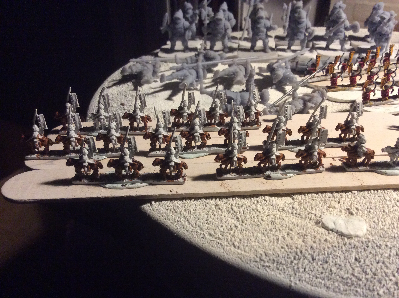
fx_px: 368
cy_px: 149
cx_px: 200
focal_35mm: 32
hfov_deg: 56.9
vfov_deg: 44.1
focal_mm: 3.3
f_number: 2.4
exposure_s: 1/20
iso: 320
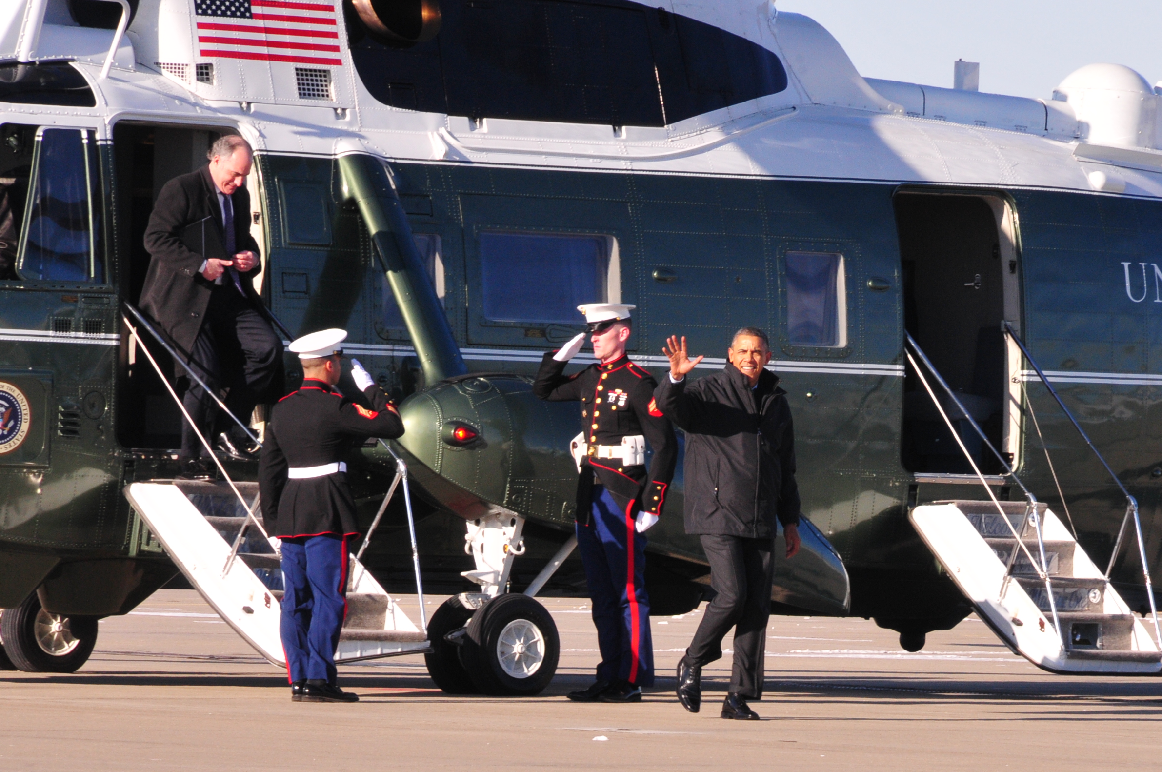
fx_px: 13056
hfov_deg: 5.1
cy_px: 446
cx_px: 763
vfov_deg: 3.4
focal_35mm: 405
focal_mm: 200
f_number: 20
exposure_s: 1/200
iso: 640
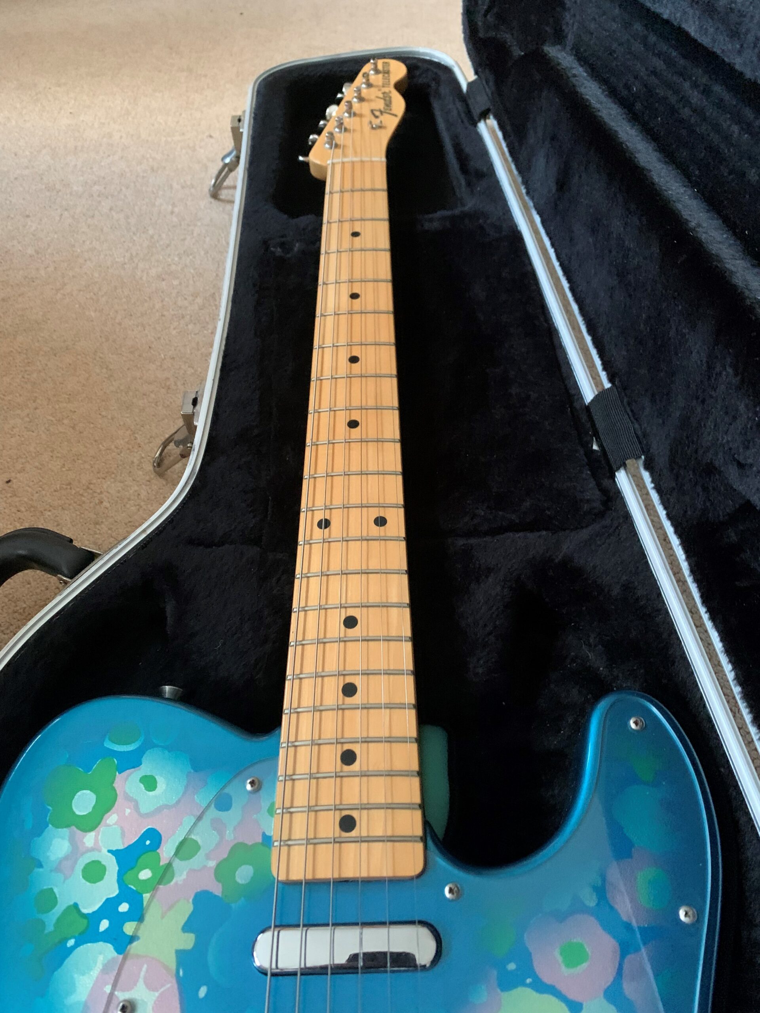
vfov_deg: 67.3
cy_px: 506
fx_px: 761
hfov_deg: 53.1
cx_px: 380
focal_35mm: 26
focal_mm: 4.25
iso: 640
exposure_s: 1/30
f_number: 1.8
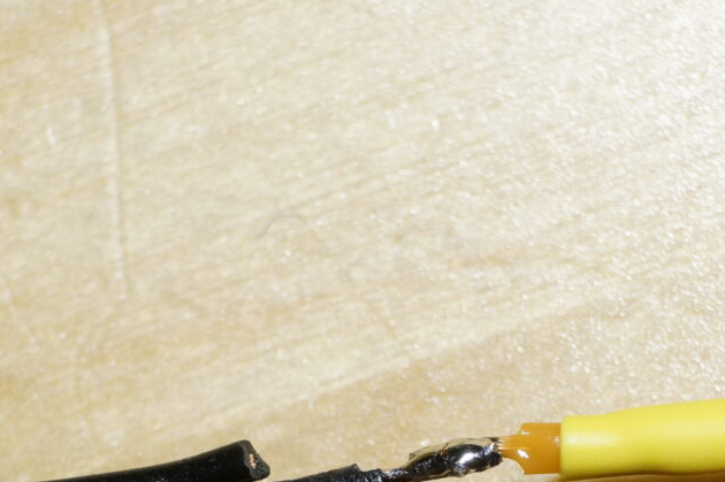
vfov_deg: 6.8
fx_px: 4049
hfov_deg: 10.2
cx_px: 328
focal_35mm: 201
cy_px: 524
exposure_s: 1/250
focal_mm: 55
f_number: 8
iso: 1600
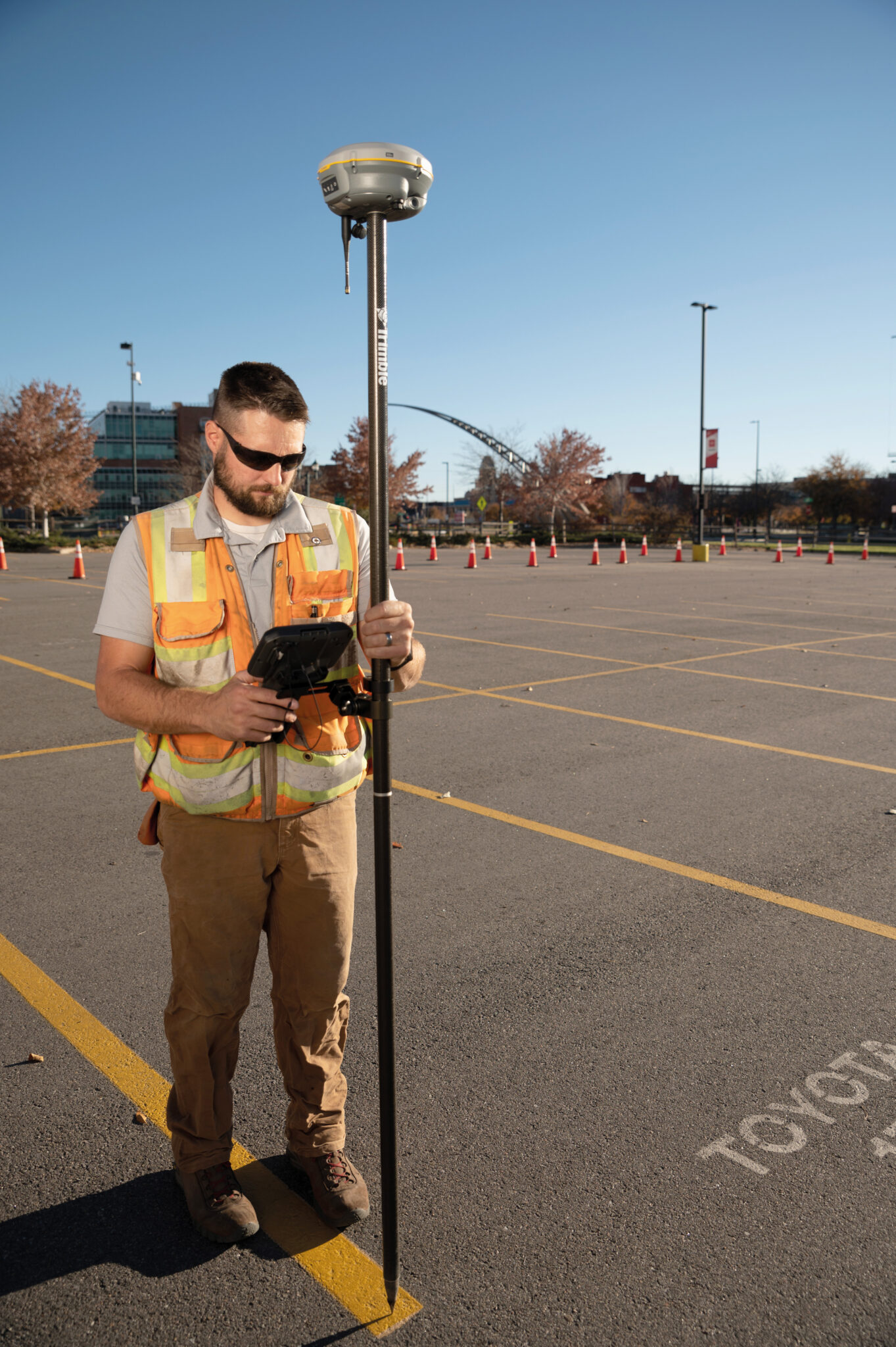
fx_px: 1084
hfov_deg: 44.9
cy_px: 674
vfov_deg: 63.7
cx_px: 448
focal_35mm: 29
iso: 100
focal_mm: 29
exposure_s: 1/1000
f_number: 4
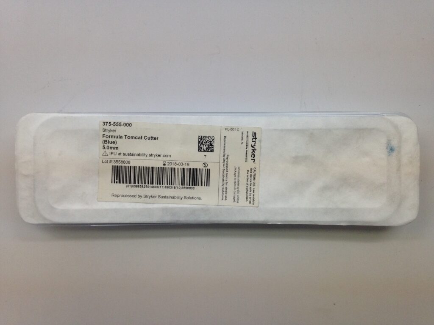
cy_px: 162
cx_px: 217
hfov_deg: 55.4
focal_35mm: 33
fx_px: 414
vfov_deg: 42.9
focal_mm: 4.12
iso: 80
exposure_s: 1/120
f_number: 2.4
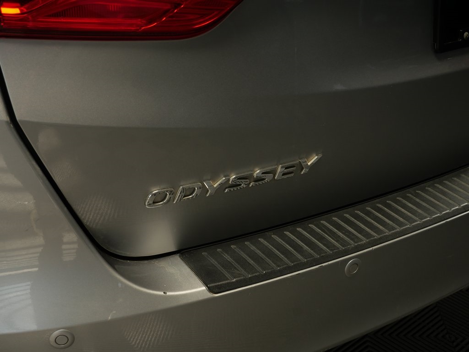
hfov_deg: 42.9
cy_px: 176
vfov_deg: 32.9
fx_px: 596
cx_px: 234
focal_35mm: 44
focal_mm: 22
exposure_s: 1/200
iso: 250
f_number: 5
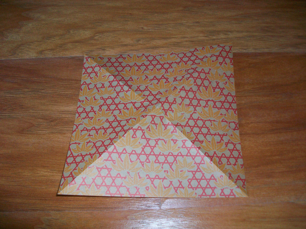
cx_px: 153
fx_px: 283
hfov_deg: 56.8
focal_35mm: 32
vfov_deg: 44.2
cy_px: 114
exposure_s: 1/60
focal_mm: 5.7
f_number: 2.8
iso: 120
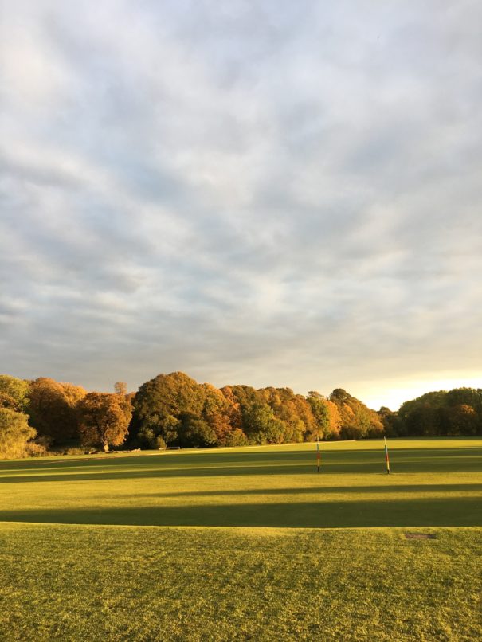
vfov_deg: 61.6
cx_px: 241
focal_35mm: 29
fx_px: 538
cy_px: 321
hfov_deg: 48.3
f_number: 2.2
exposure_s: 1/100
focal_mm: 4.15
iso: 25
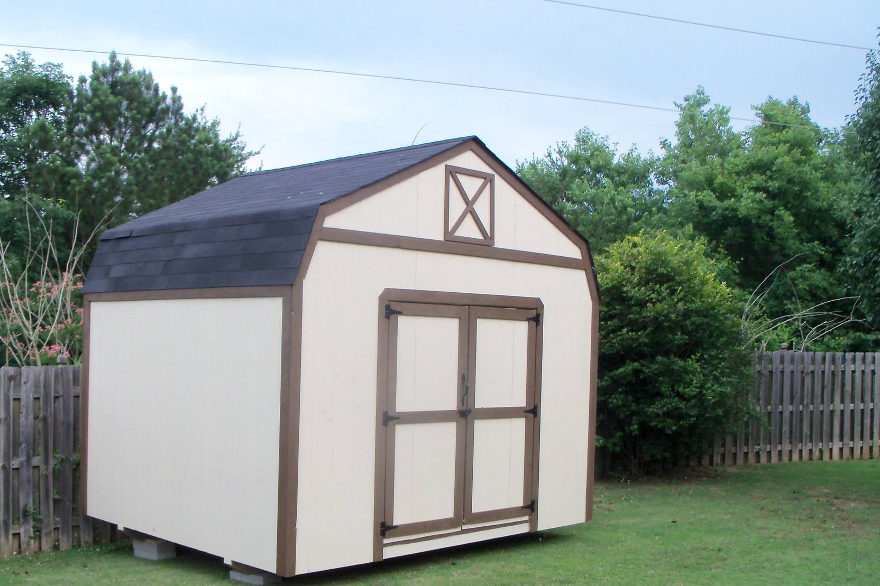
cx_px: 380
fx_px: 1026
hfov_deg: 46.3
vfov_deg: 31.7
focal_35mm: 42
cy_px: 378
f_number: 3
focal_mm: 6.3
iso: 80
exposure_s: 1/200
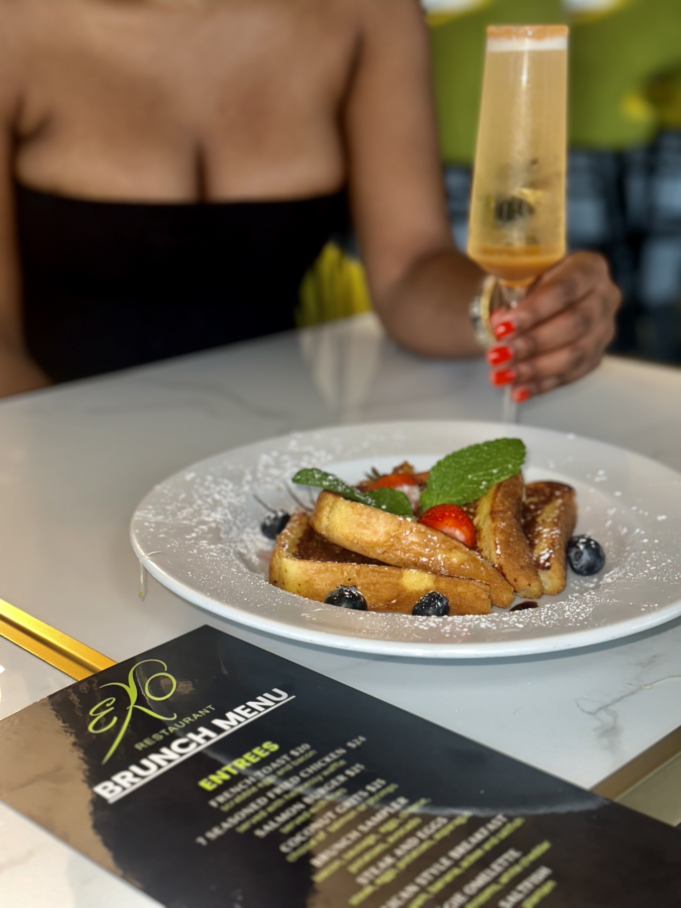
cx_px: 340
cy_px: 454
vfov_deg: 39.7
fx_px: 1259
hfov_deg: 30.3
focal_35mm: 48
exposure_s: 1/34
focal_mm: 6.86
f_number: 1.78
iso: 50
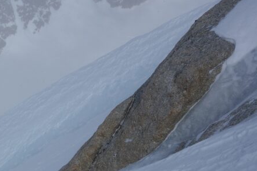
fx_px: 543
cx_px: -28
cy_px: 199
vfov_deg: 17.2
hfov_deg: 24.7
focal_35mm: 76
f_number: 8
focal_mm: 10.4
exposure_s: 1/1600
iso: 125
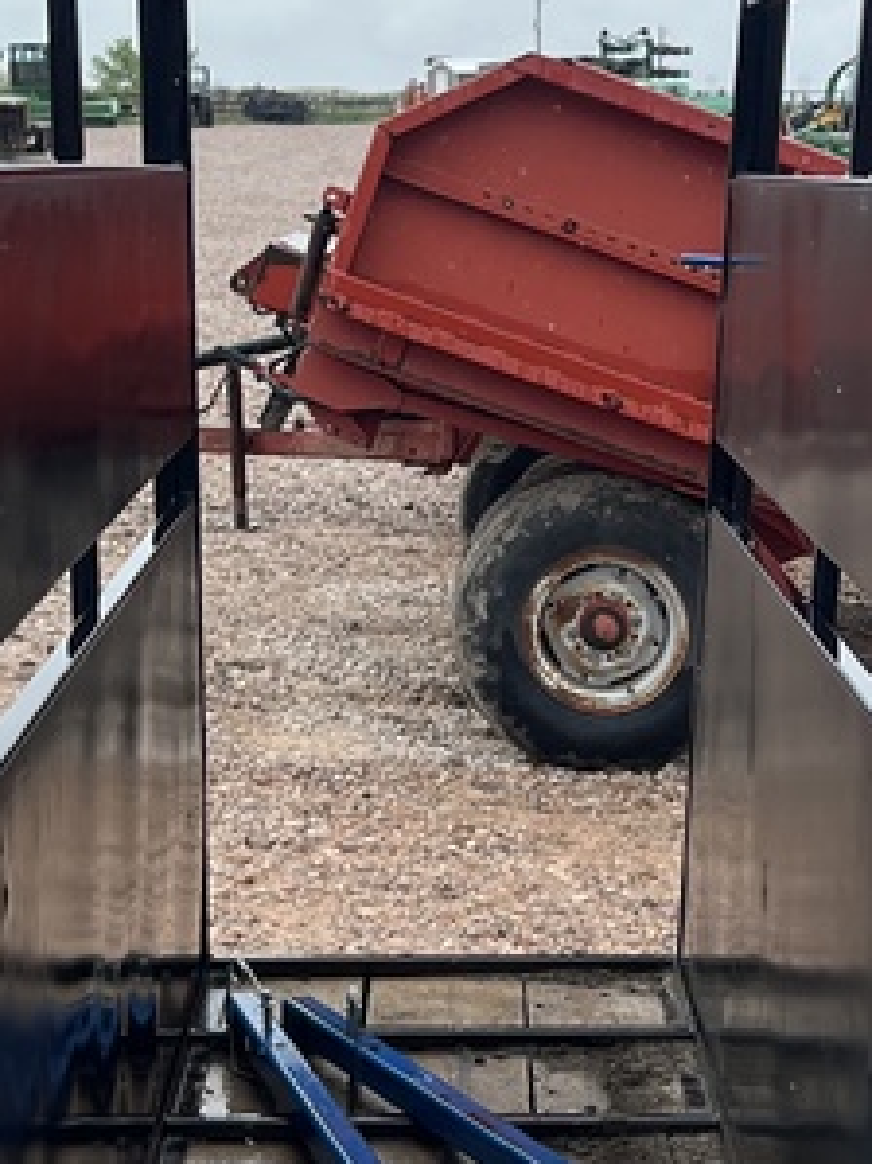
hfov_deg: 16.6
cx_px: 529
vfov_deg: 22.0
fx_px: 2991
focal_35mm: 89
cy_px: 491
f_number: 1.5
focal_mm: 5.7
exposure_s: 1/2165
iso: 50
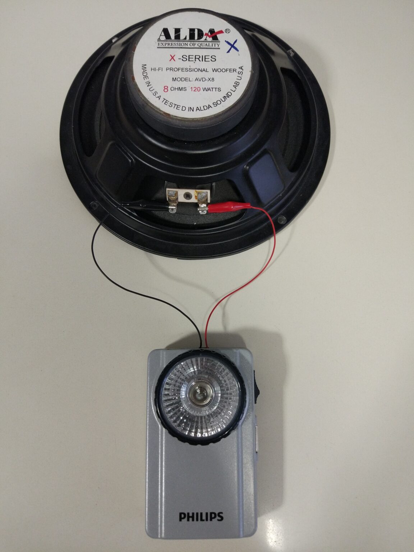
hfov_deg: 49.7
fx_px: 446
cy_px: 276
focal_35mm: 28
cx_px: 207
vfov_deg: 63.4
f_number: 2
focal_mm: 4.26
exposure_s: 1/25
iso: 400
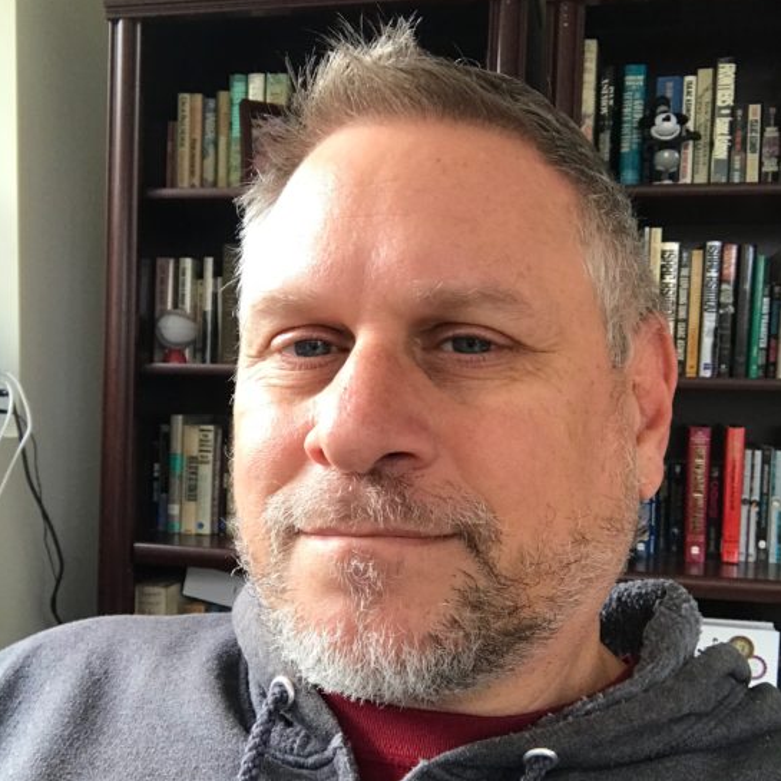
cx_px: 390
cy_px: 446
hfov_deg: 43.9
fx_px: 970
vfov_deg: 43.7
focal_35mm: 38
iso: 32
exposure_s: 1/30
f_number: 2.2
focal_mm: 2.87
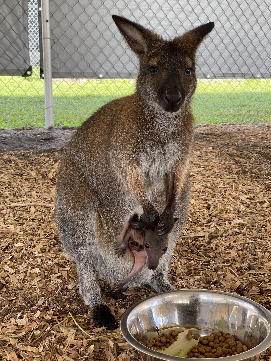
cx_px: 136
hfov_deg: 28.0
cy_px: 180
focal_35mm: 52
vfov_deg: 36.8
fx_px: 543
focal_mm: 6
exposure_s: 1/122
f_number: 2
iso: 40
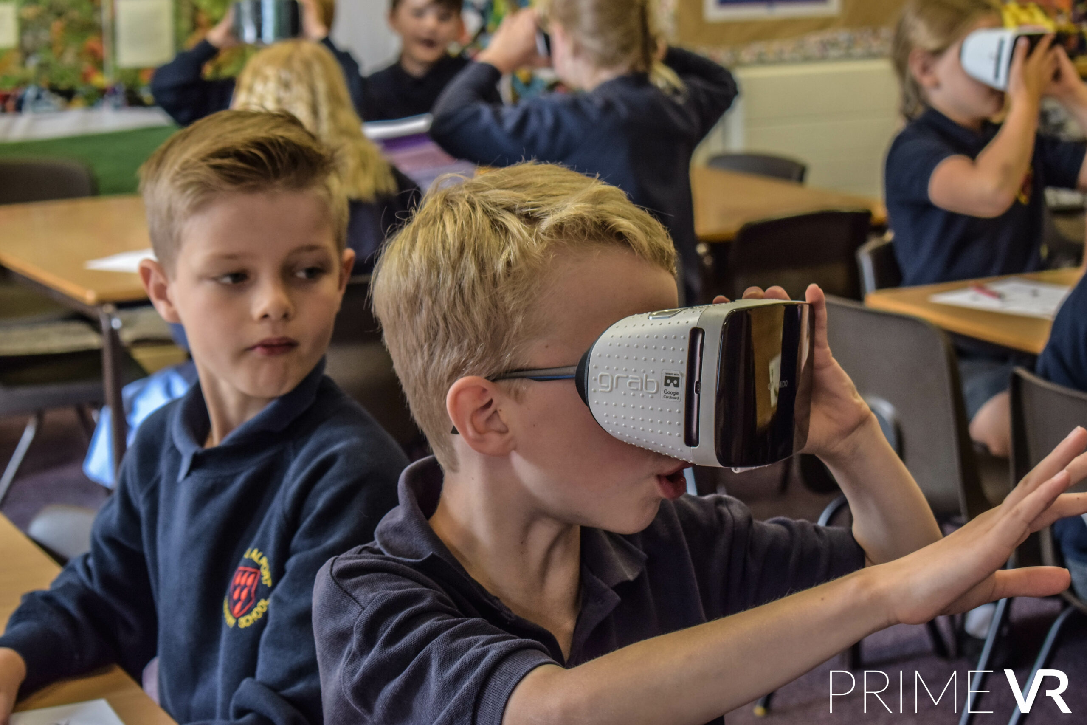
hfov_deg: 24.6
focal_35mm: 82
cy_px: 362
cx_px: 544
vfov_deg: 16.6
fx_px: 2491
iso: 1000
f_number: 5.6
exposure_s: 1/100
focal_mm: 55
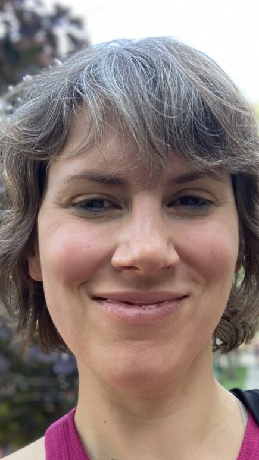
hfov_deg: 22.2
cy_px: 306
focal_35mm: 54
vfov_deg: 38.1
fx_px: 660
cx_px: 159
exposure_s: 1/66
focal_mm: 2.87
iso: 80
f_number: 2.2
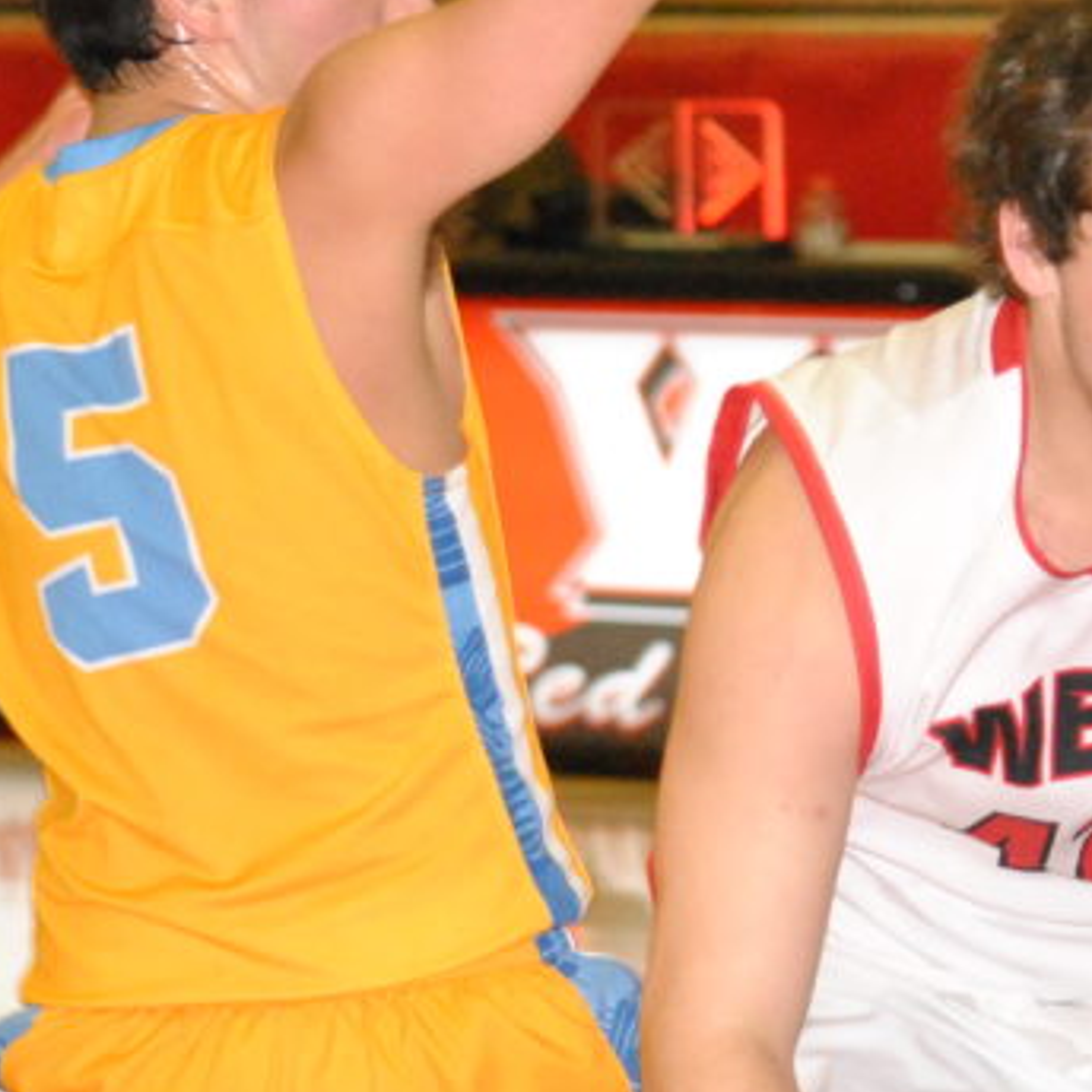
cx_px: 1219
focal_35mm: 347
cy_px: 444
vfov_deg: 5.0
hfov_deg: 5.0
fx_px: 12397
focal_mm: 85
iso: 1600
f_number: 4.5
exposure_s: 1/200
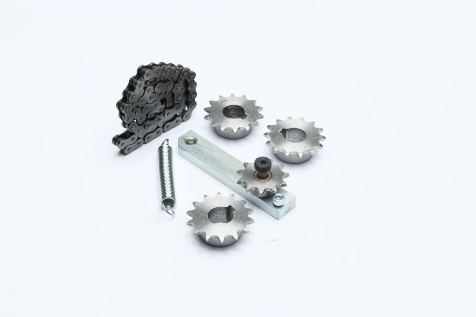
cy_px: 158
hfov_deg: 28.8
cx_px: 238
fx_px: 926
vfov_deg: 19.5
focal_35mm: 70
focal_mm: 70
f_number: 22
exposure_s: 1/200
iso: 500
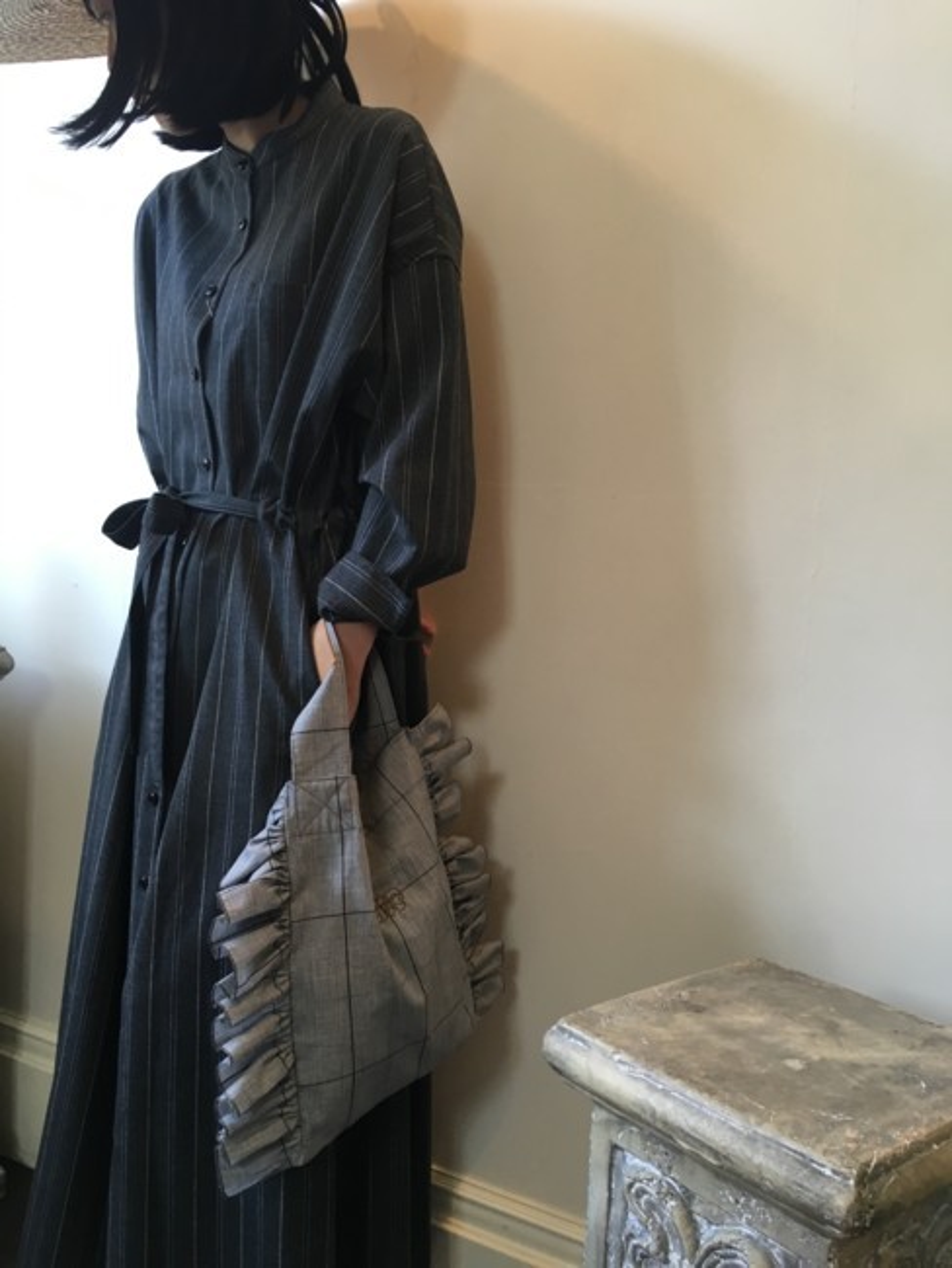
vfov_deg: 61.6
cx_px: 476
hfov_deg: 48.3
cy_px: 634
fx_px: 1063
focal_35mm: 29
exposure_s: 1/30
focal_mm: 4.15
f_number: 2.2
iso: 80
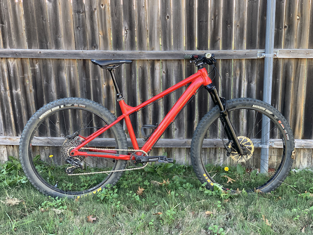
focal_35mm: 52
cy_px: 118
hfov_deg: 36.8
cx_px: 156
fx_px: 470
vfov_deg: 28.0
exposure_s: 1/122
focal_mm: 6
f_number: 2.4
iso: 80
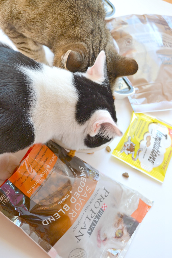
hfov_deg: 25.8
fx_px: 376
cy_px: 129
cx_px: 86
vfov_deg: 37.9
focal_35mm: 52
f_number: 5
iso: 400
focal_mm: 35
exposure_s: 1/40
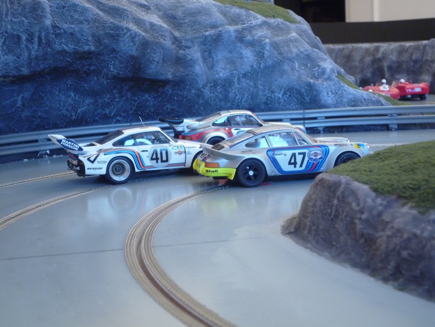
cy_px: 164
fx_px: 880
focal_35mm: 70
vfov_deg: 21.0
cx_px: 218
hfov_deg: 27.8
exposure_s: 1/10
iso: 400
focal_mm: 12.2
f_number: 4.9
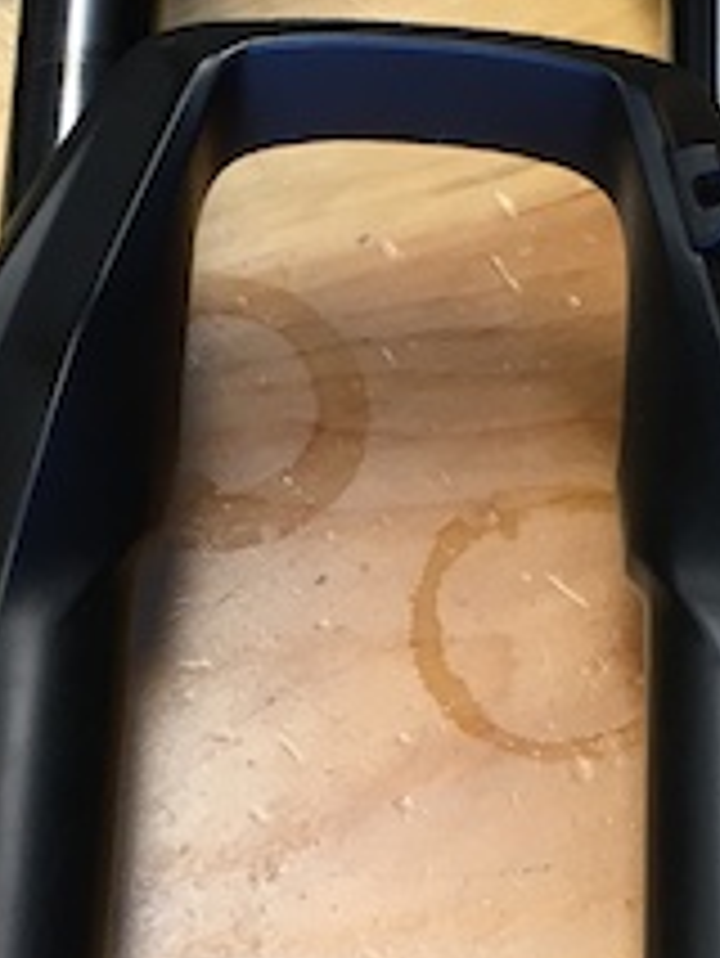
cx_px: 518
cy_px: 684
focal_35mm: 109
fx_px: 3020
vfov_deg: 18.0
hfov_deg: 13.6
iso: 64
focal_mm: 4.15
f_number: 2.2
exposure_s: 1/30
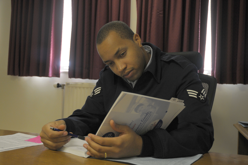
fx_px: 299
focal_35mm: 44
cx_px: 124
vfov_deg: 30.8
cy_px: 82
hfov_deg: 45.0
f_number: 3.8
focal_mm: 29
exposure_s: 1/50
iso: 500
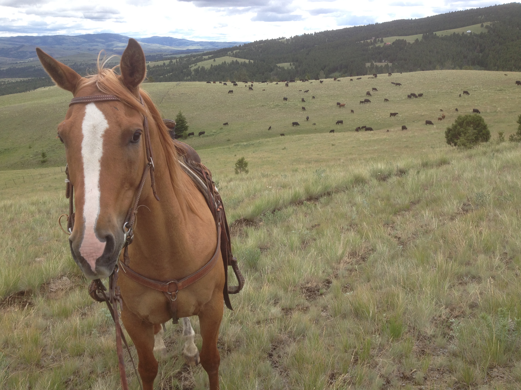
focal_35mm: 36
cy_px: 200
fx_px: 542
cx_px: 262
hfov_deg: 51.4
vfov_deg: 39.7
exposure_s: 1/690
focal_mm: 4.28
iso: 50
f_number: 2.4
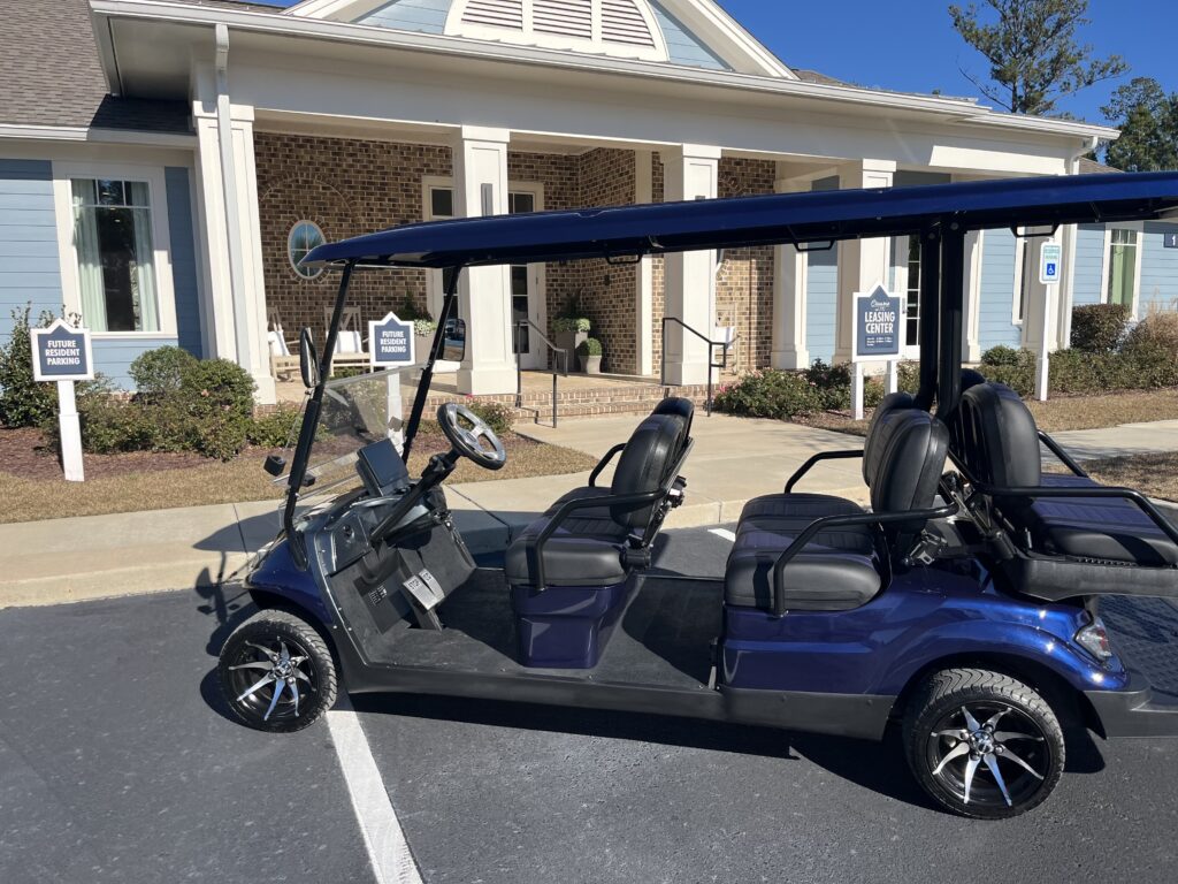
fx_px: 885
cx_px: 589
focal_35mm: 26
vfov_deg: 53.1
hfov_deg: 67.3
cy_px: 442
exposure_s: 1/3135
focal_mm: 5.1
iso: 50
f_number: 1.6
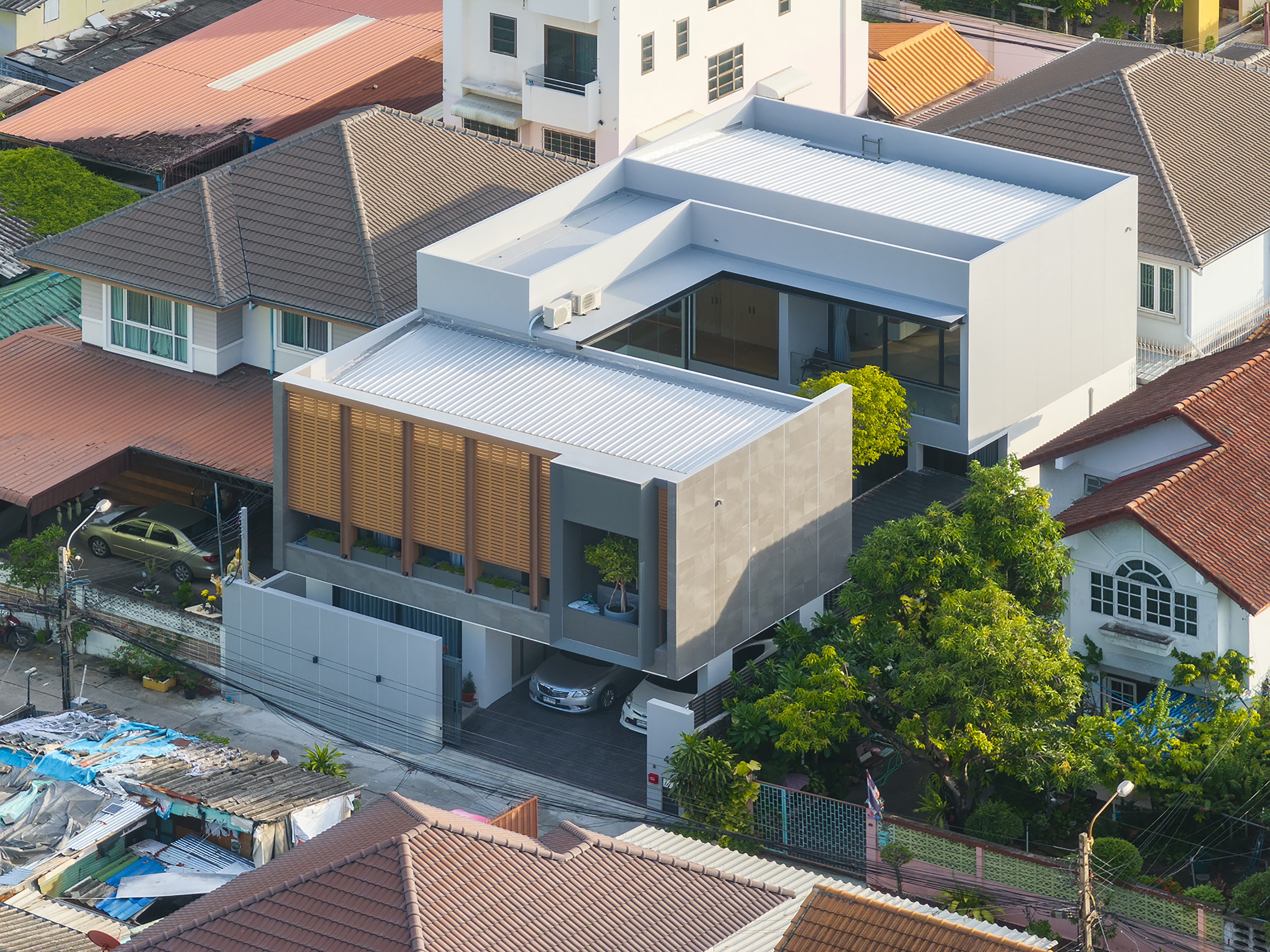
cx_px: 635
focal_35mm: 166
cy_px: 476
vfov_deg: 8.9
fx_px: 6089
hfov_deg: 11.9
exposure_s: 1/200
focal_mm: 30.71
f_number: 3.4
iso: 100
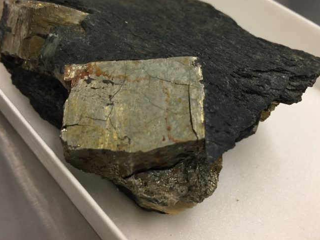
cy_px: 96
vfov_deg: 40.5
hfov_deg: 52.6
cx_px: 168
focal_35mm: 35
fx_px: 324
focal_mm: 4.15
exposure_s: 1/30
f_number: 2.2
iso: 50
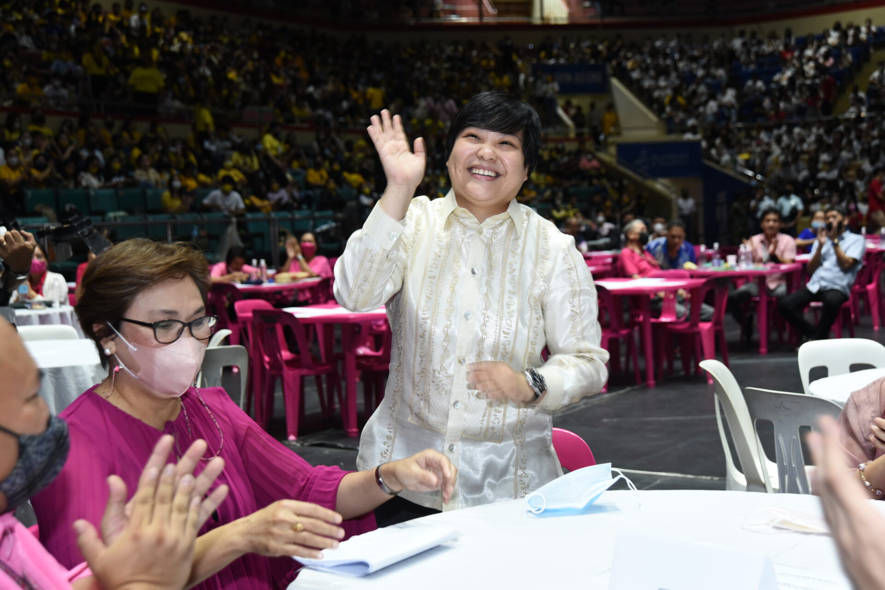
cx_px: 442
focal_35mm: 56
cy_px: 295
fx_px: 1377
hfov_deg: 35.6
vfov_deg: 24.2
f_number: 5
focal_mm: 56
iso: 1600
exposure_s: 1/100
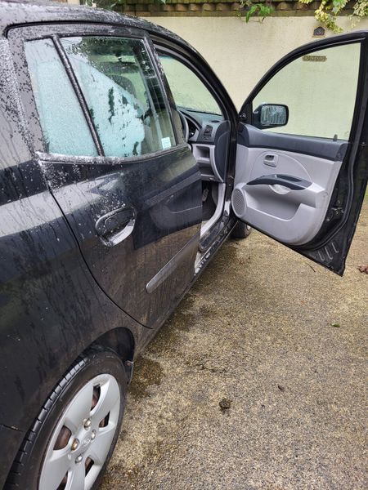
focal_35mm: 26
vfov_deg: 67.3
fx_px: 369
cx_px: 184
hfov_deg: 53.1
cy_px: 245
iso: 64
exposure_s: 1/100
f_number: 1.8
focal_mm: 5.4
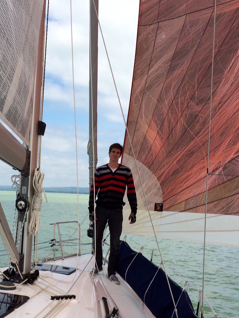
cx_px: 51
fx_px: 414
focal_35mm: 45
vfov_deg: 42.0
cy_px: 177
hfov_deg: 31.4
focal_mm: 4.15
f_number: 2.2
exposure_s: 1/2740
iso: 32
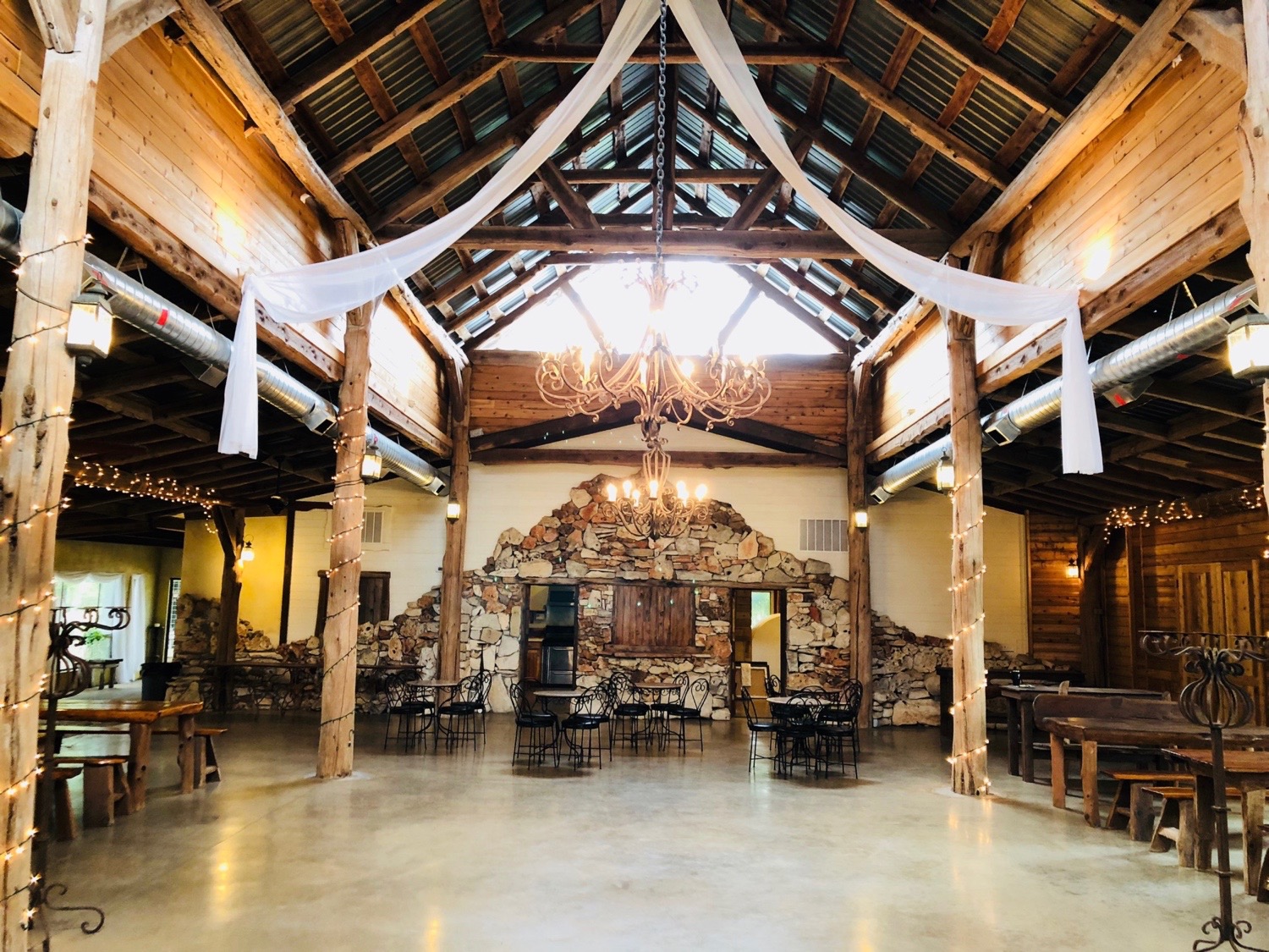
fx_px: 1026
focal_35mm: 28
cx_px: 634
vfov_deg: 49.7
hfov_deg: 63.4
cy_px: 476
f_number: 1.8
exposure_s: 1/15
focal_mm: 3.99
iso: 50
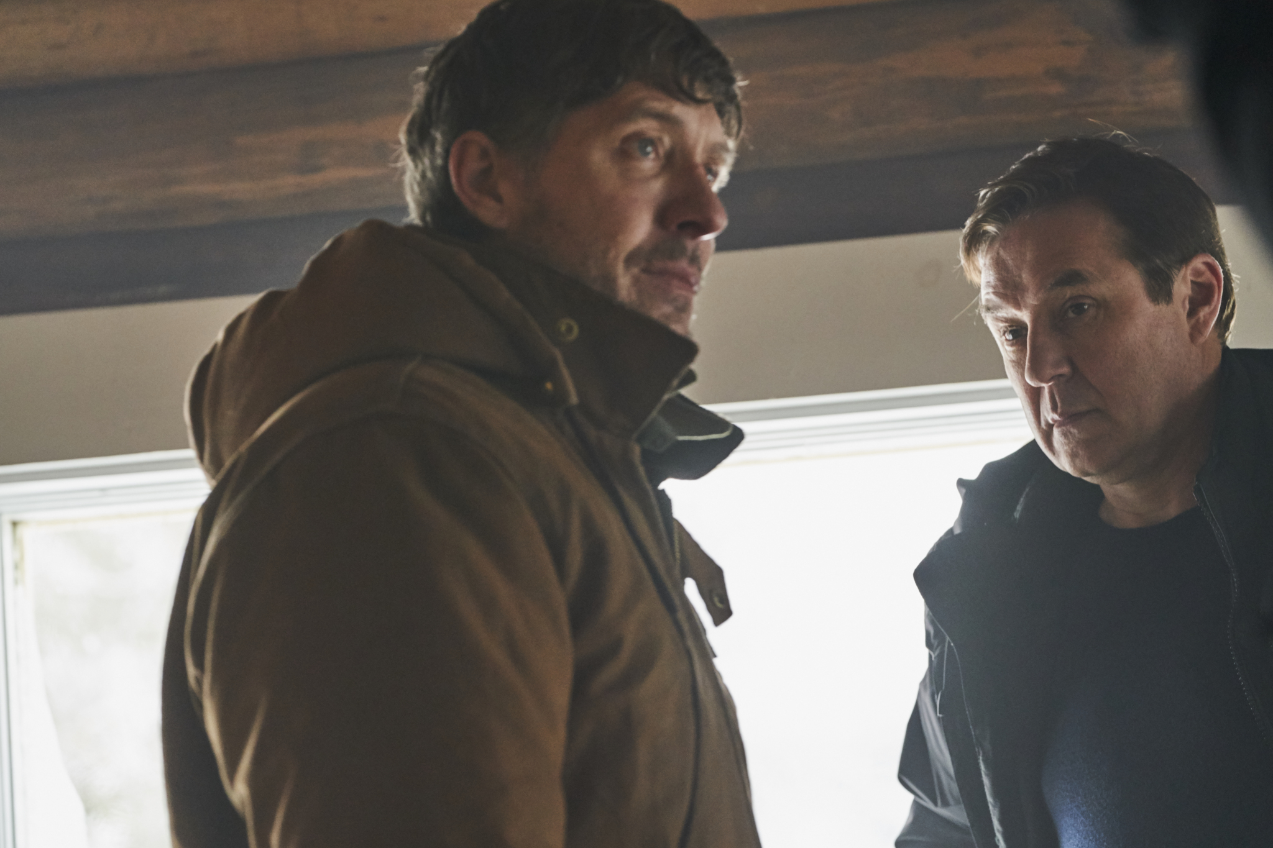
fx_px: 5445
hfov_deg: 13.3
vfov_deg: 8.9
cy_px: 424
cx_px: 636
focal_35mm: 154
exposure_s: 1/200
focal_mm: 154
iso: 2000
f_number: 5.6
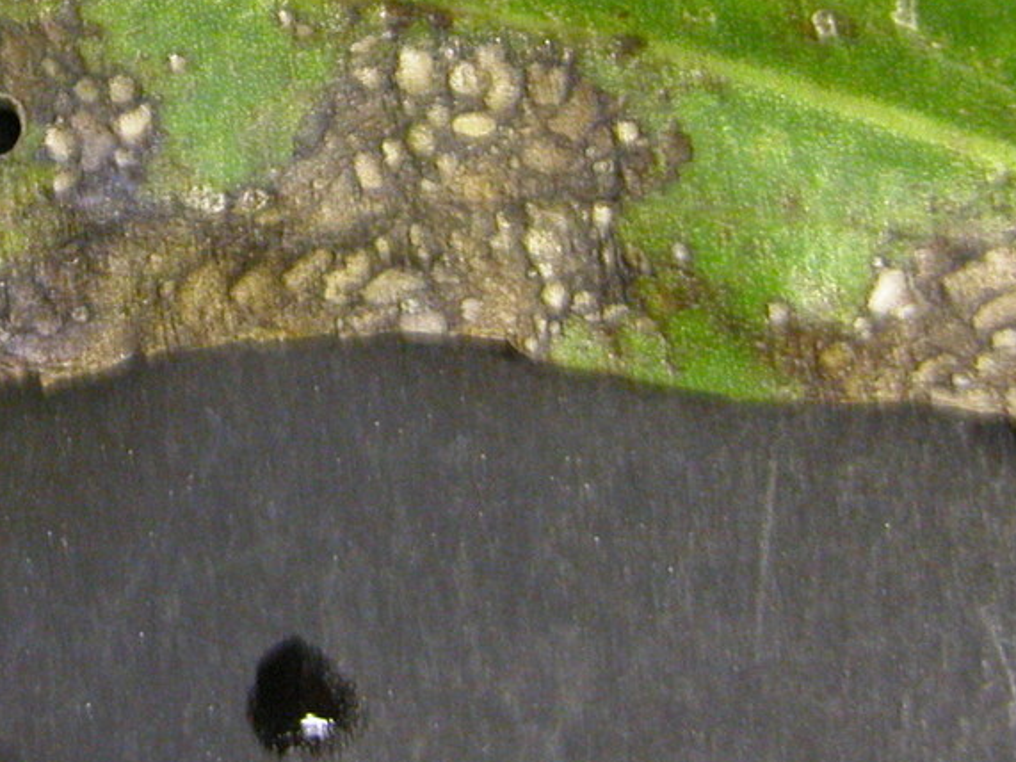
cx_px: -2
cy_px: 48
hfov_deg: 11.2
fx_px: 5135
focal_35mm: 175
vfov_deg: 8.4
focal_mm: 16.8
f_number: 3.2
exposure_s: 1/4.9
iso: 382
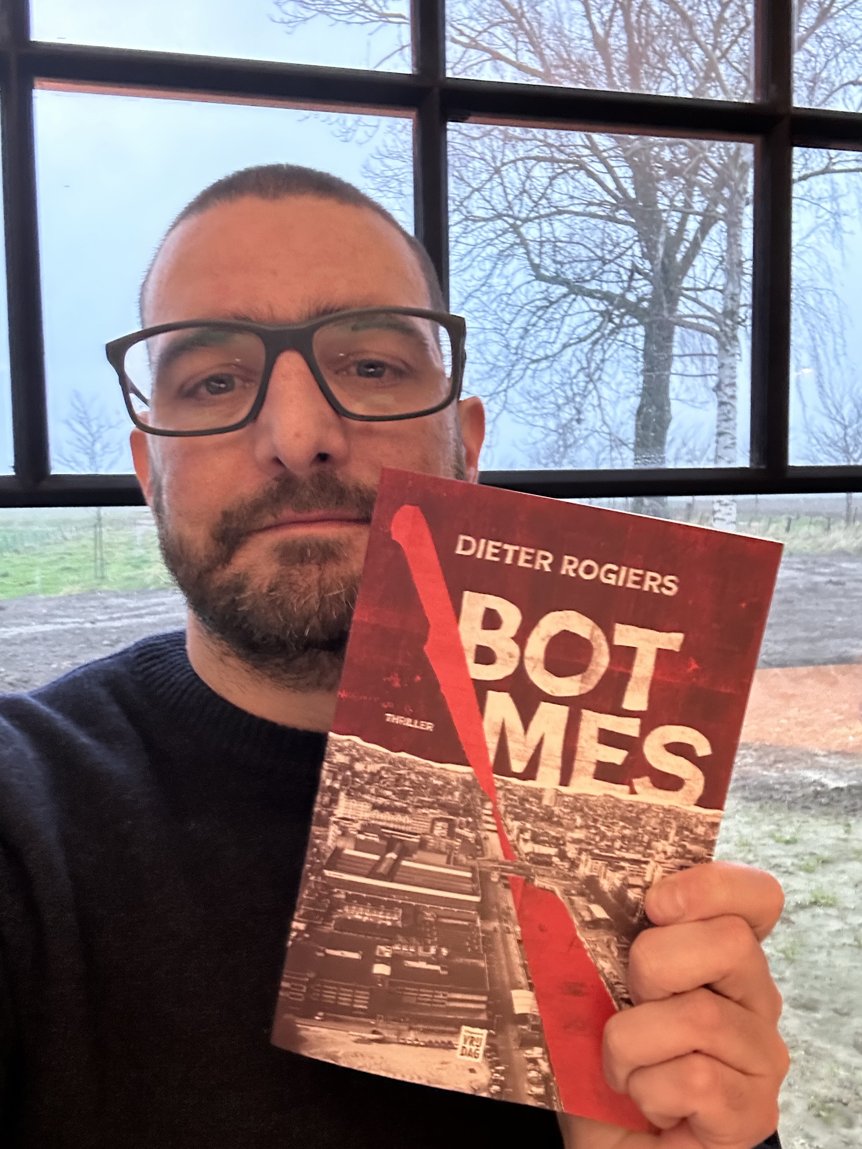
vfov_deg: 60.0
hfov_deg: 46.8
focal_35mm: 30
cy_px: 574
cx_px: 431
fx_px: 996
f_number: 1.9
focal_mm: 2.69
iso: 320
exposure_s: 1/43
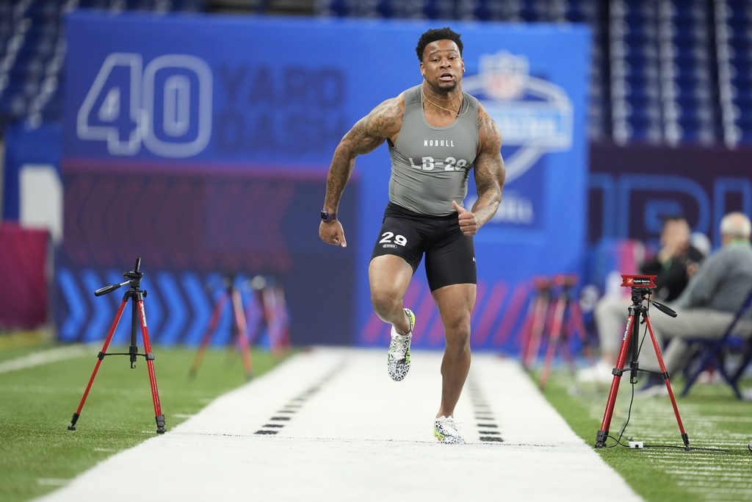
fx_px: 8356
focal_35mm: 400
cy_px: 251
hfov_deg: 5.2
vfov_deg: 3.4
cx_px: 376
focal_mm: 400
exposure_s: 1/2000
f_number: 2.8
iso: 4000
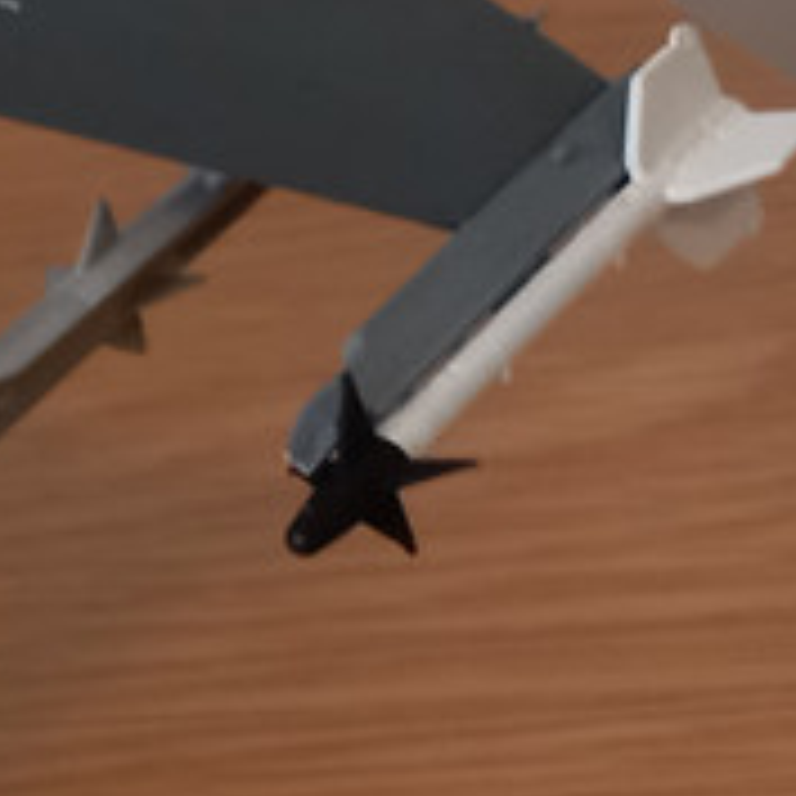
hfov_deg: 10.2
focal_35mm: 133
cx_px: -1477
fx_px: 3460
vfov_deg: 12.7
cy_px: -220
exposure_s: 1/33.3
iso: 200
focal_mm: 4.6
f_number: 2
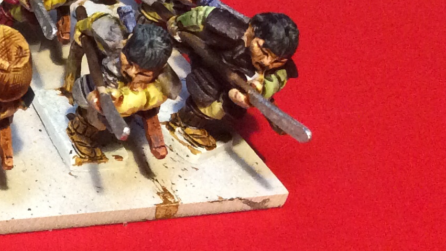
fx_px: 1254
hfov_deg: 18.1
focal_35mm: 106
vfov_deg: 11.2
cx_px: -213
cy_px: -52
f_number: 2.4
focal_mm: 3.3
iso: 250
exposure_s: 1/25
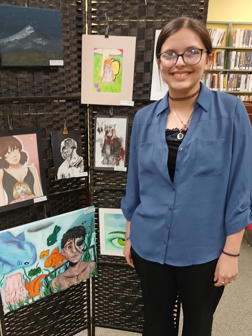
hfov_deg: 53.1
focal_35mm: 26
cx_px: 126
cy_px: 168
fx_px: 252
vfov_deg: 67.3
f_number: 1.8
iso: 250
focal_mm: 3.98
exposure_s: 1/24
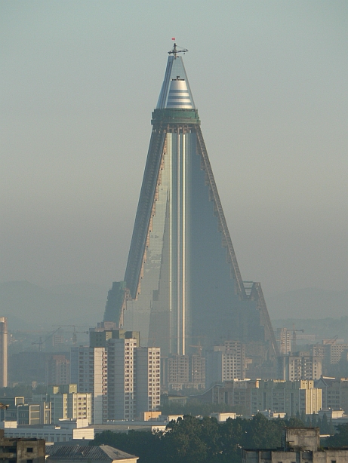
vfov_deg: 5.6
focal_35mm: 354
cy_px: 232
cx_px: 174
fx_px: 4742
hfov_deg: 4.2
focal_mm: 59
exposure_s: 1/320
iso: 80
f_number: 4
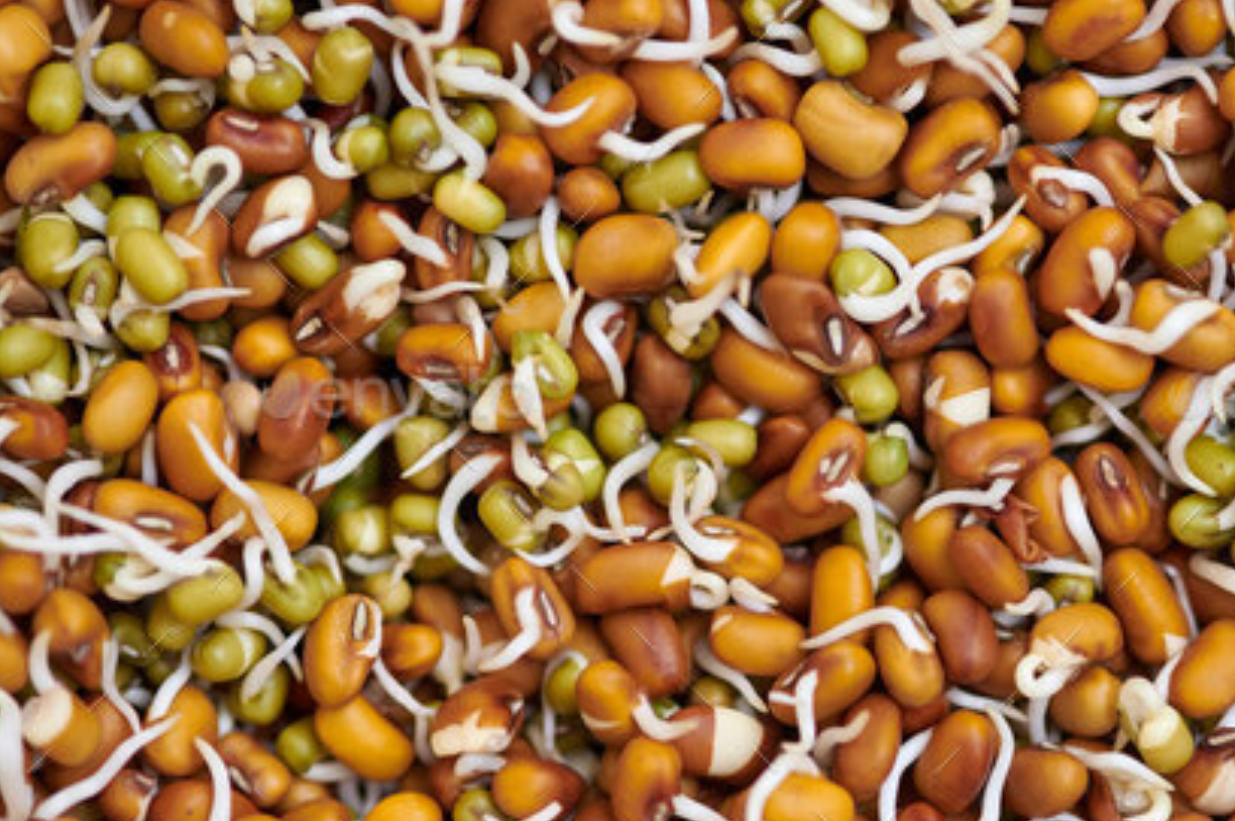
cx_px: 841
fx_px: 5208
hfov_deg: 13.5
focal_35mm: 152
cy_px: 538
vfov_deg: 9.0
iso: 500
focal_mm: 105
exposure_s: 1/400
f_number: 4
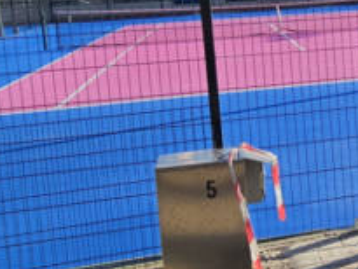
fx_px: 673
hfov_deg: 24.9
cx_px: 494
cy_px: 65
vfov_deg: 22.4
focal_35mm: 65
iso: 50
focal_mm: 2.2
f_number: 2.2
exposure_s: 1/2252
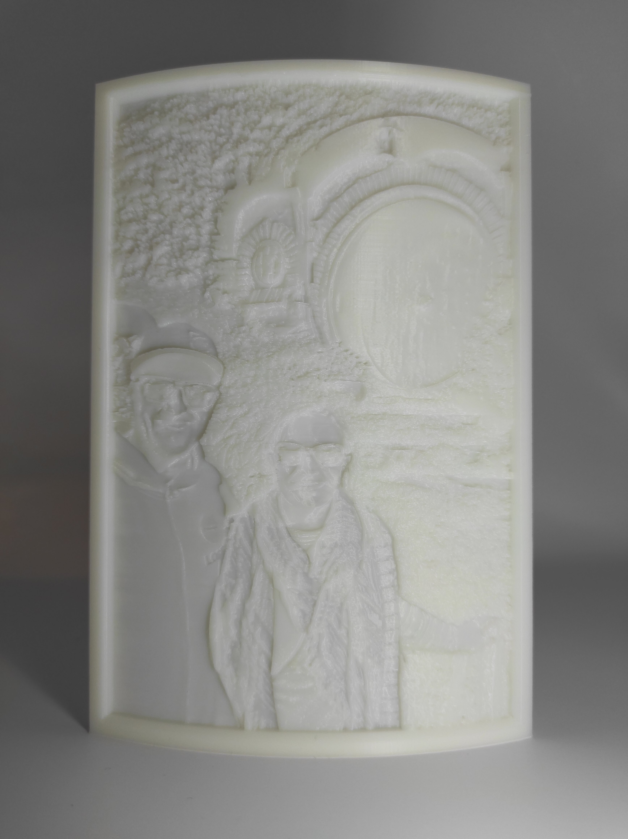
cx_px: 314
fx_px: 606
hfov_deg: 54.8
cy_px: 420
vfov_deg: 69.4
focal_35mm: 25
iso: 147
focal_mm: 5.43
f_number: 1.89
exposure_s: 1/100
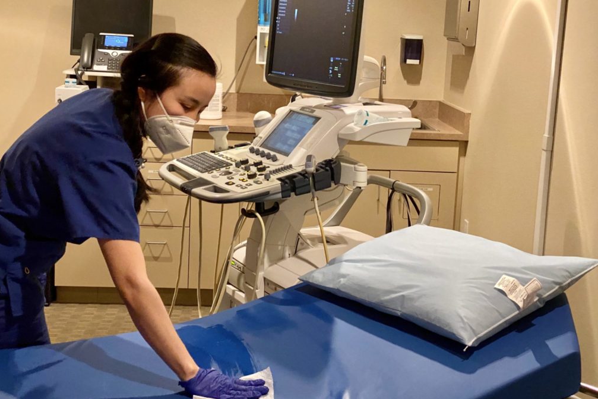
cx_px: 303
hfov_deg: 36.3
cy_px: 181
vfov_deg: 24.6
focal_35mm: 55
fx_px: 913
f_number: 2
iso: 640
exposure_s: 1/30
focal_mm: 6
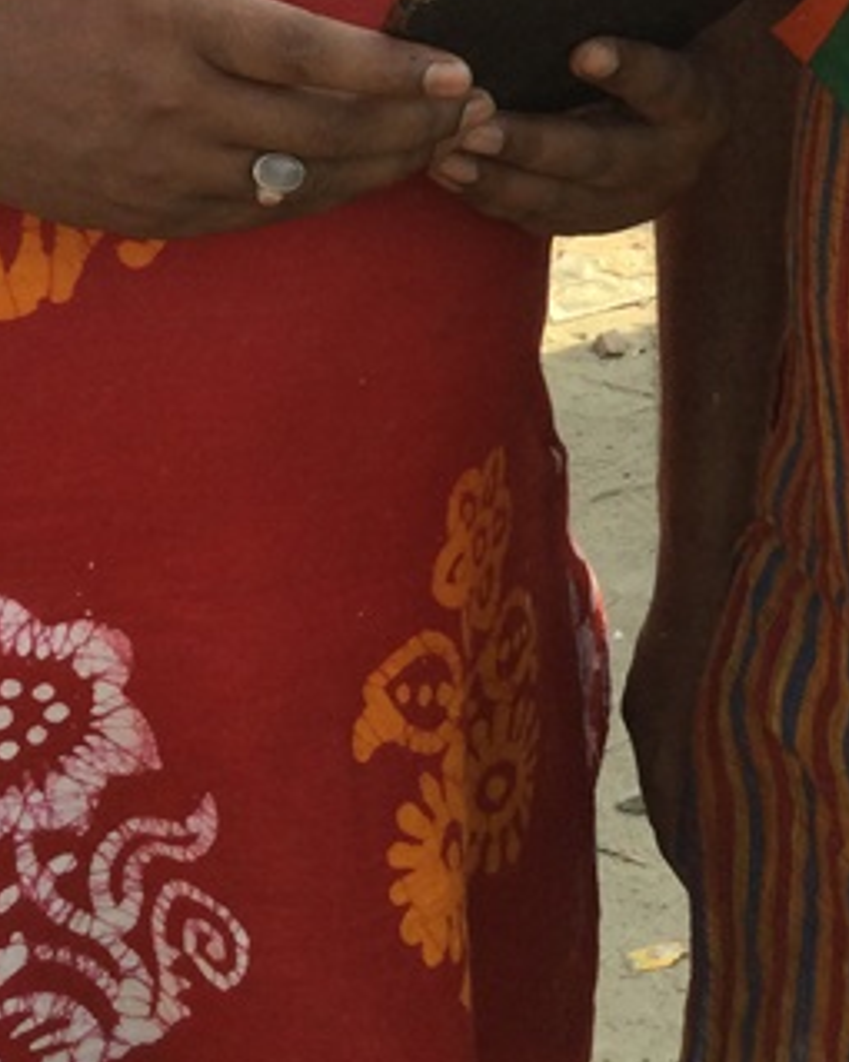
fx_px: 3017
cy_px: -266
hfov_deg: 15.8
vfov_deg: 18.7
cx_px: 767
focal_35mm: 96
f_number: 2.4
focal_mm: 3.3
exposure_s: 1/218
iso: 25
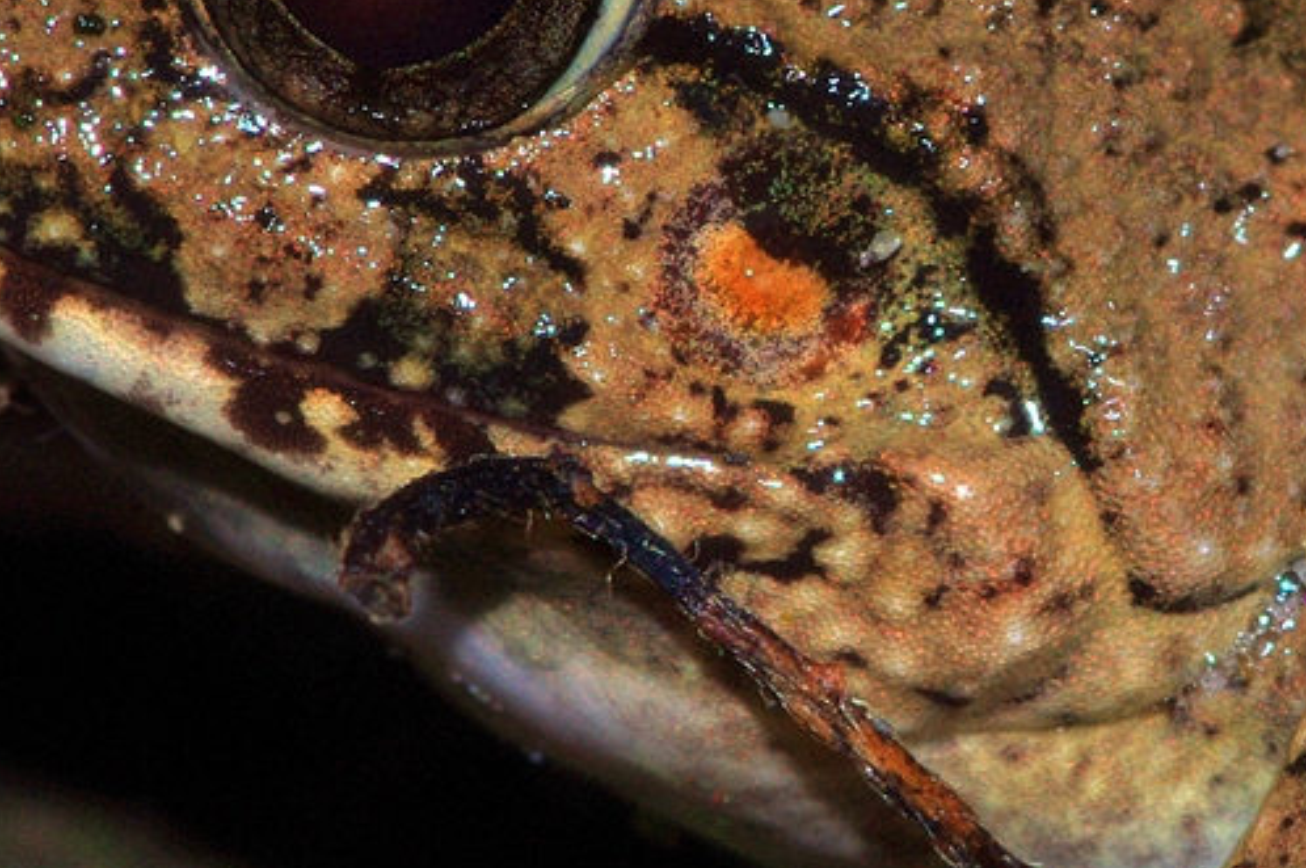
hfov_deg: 4.3
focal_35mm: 482
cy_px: 224
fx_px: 17468
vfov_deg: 2.8
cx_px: 1175
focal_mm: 100
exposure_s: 1/60
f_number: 16
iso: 200
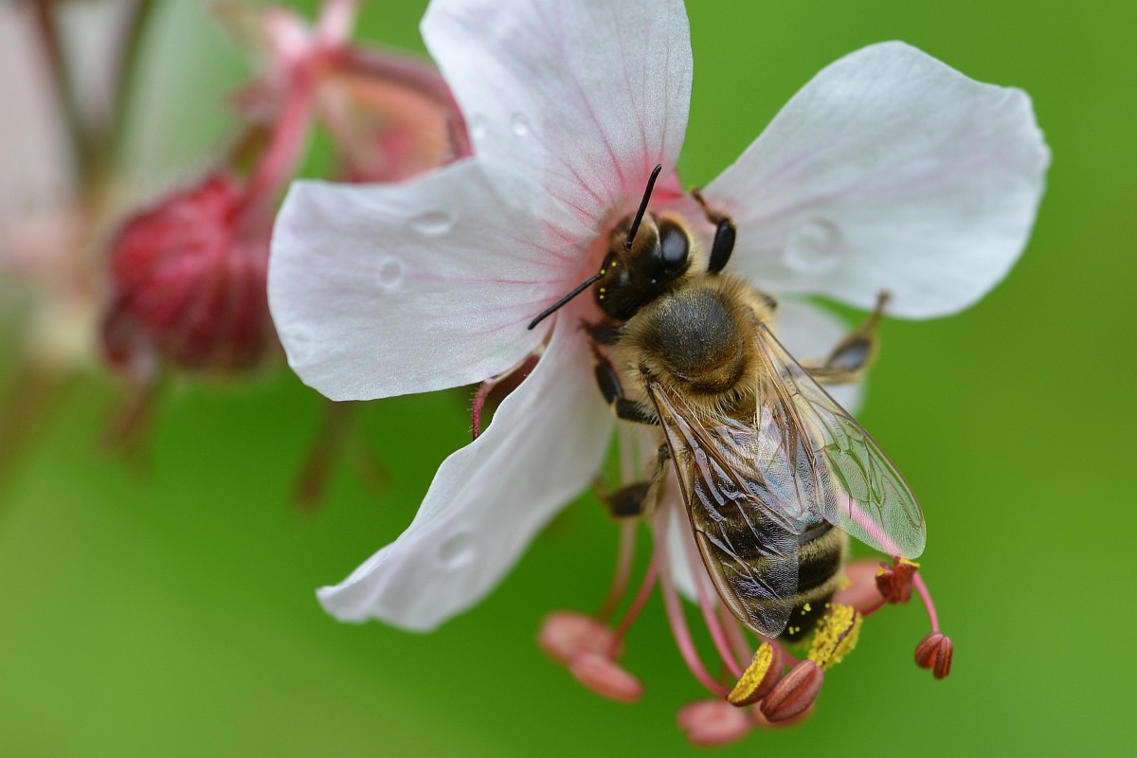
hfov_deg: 13.0
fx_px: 4974
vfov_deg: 8.7
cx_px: 568
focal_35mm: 158
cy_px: 379
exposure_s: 1/160
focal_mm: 105
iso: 200
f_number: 7.1
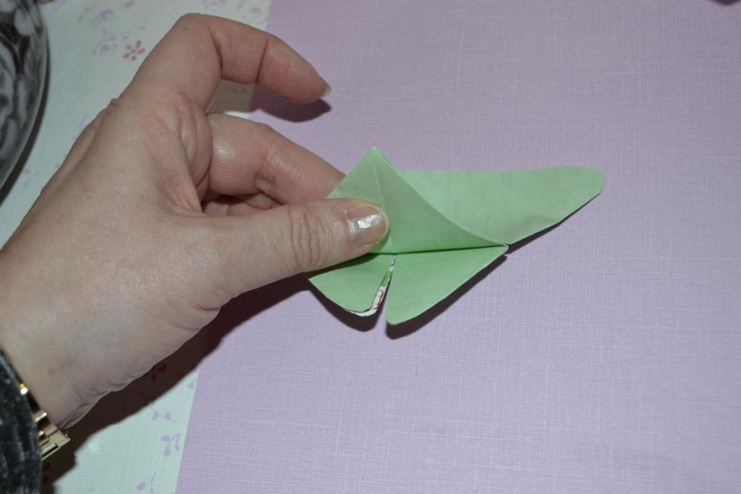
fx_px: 926
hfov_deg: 43.6
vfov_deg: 29.9
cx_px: 370
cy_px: 247
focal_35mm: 45
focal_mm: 30
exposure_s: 1/60
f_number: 4.5
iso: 220
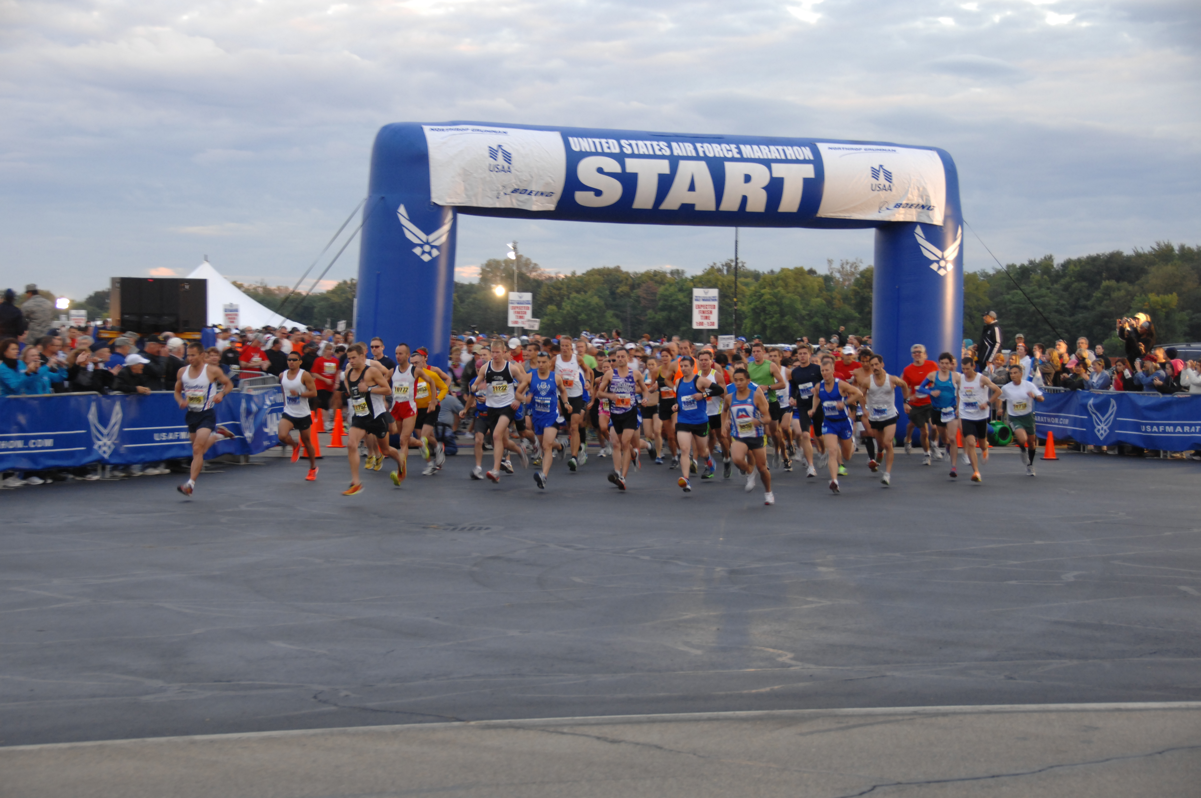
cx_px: 600
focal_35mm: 78
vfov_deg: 17.4
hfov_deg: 26.0
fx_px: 2599
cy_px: 399
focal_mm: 52
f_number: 4.8
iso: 400
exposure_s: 1/60
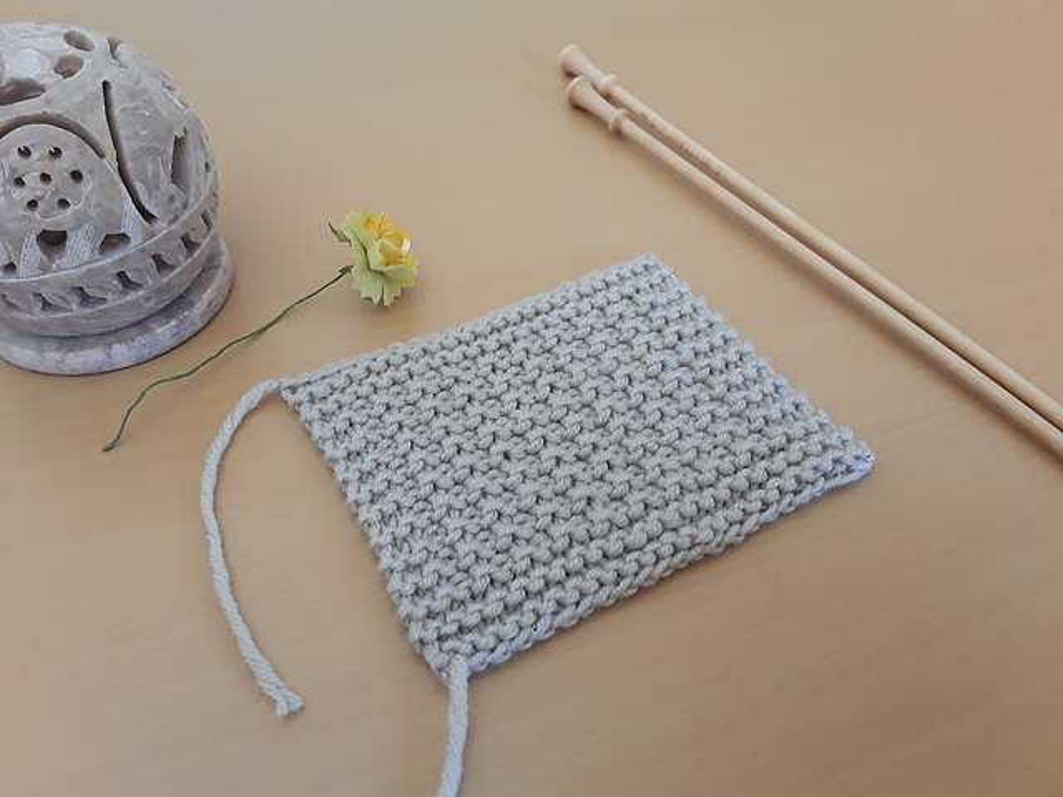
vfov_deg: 51.4
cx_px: 532
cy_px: 398
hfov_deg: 65.3
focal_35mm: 27
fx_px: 829
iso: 80
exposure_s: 1/33
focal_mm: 2.91
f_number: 1.9
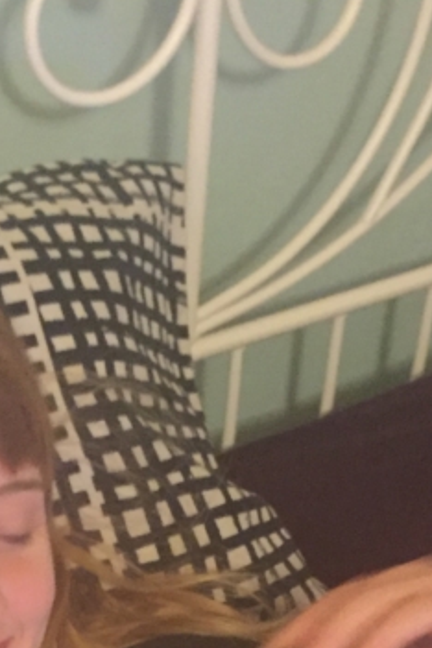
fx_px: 1548
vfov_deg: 22.0
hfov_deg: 15.8
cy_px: 762
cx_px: 120
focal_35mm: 86
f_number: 2.2
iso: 500
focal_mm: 4.15
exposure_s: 1/15
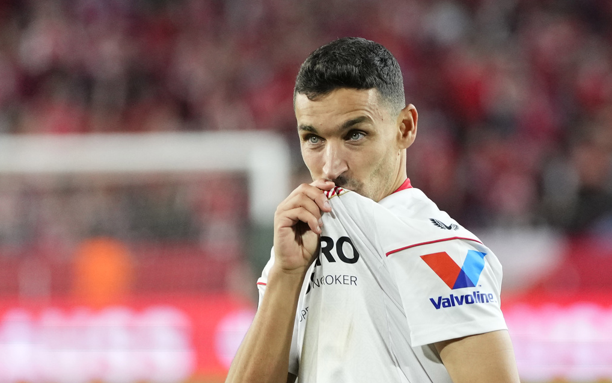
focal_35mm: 205
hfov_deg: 10.2
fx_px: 3419
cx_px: 305
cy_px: 186
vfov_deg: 6.4
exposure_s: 1/1000
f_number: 2.8
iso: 2000
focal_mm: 200
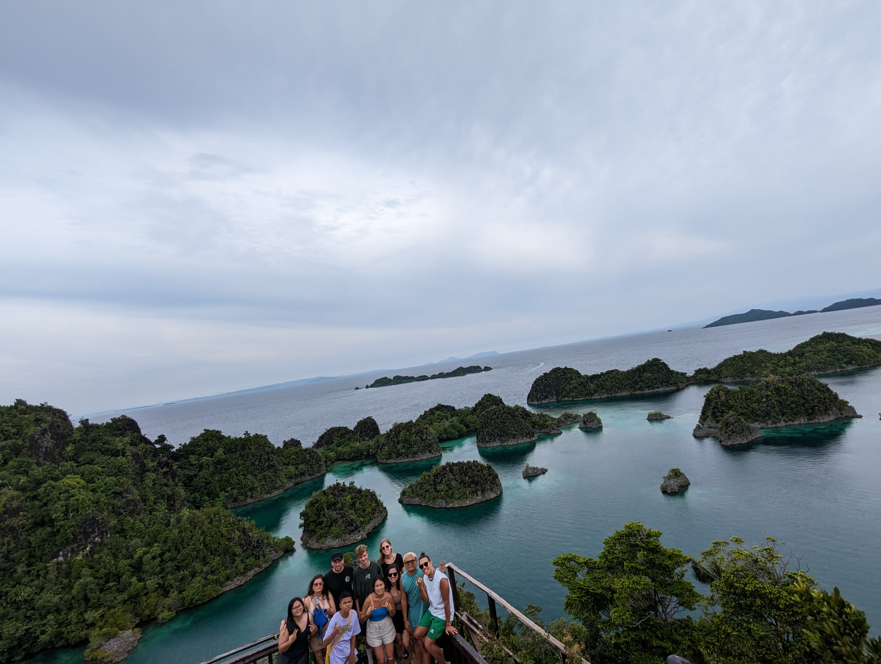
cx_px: 440
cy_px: 332
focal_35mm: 16
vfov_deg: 78.2
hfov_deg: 94.4
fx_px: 408
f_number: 2.2
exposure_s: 1/1859
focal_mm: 2.35
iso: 64
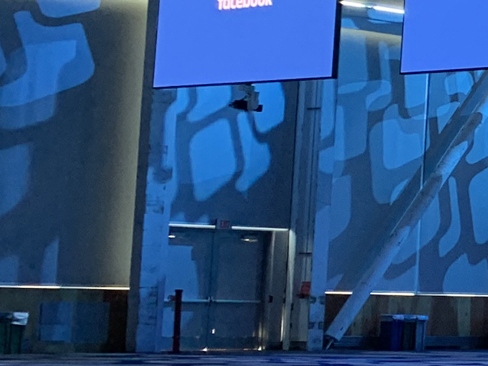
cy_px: 186
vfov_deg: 10.6
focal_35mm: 140
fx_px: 1974
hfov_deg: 11.1
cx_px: 1272
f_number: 1.8
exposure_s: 1/41
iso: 80
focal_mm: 4.25
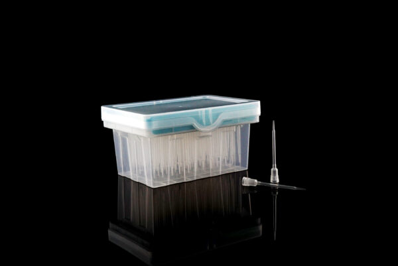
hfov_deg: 40.3
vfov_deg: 27.6
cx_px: 199
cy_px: 133
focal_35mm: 49
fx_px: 542
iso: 800
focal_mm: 33
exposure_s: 1/100
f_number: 8
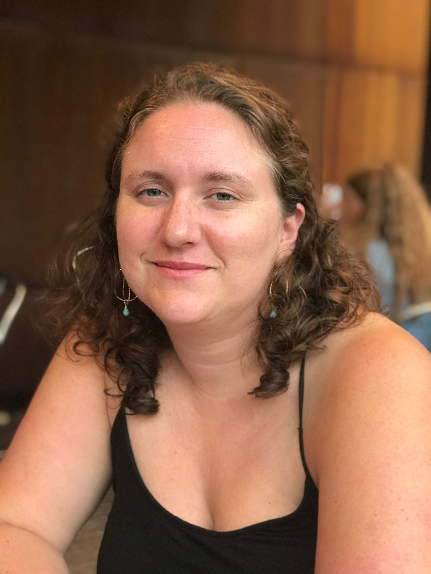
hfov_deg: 25.7
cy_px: 287
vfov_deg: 33.8
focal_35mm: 57
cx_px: 216
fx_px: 946
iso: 100
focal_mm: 6.6
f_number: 2.8
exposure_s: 1/60
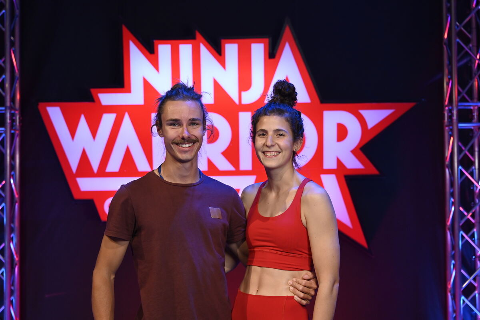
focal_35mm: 53
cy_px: 160
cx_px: 240
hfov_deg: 37.5
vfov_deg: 25.5
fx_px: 706
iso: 2000
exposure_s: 1/200
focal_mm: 53
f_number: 4.5
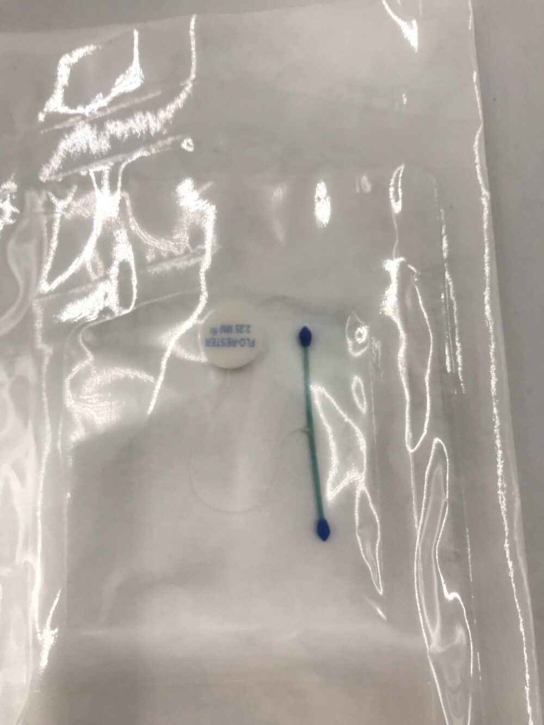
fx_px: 587
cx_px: 272
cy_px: 362
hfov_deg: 49.8
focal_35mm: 28
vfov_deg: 63.4
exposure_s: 1/60
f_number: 1.8
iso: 32
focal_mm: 3.99
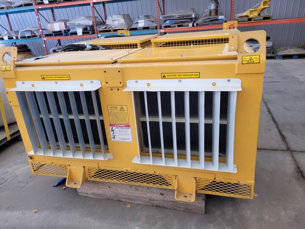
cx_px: 152
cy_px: 114
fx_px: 229
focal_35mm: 26
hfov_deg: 67.3
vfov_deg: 53.1
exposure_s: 1/100
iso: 200
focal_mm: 5.4
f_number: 1.8
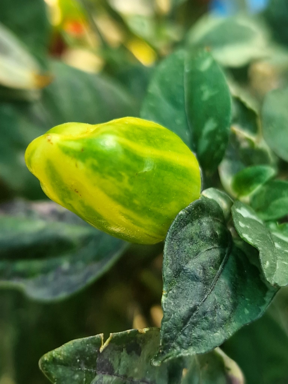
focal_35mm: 23
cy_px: 192
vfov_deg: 73.9
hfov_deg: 58.9
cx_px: 144
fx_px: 255
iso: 50
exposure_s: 1/127
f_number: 1.8
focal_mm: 6.4
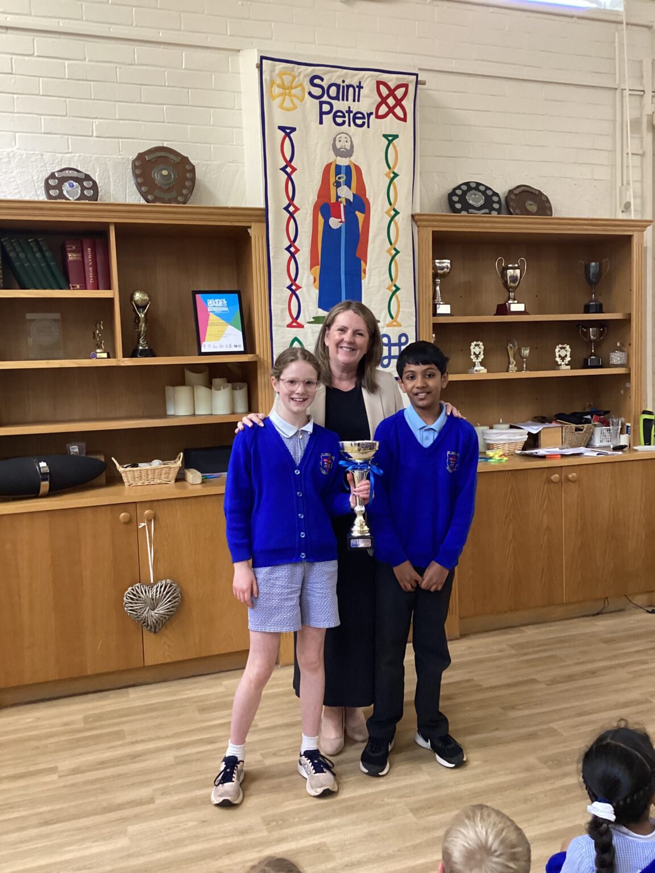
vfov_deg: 58.4
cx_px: 328
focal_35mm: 31
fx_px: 782
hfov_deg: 45.4
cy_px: 436
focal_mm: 3.3
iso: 320
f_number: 2.4
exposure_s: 1/33
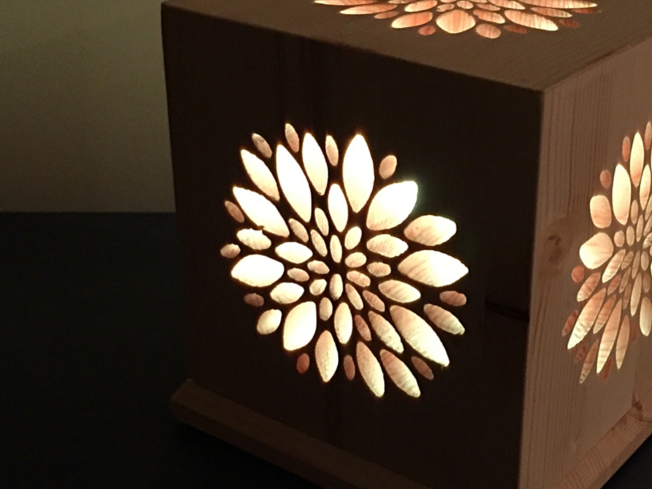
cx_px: 440
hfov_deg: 32.9
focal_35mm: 58
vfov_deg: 25.2
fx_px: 1092
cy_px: 223
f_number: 2.2
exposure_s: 1/15
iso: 250
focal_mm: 4.15
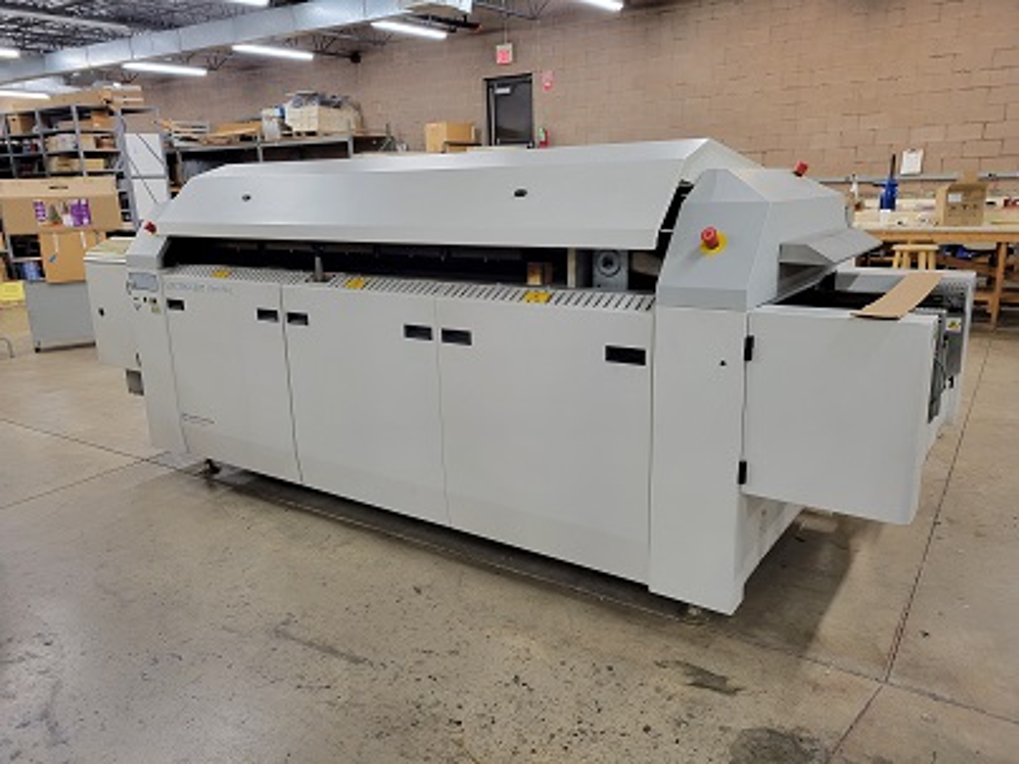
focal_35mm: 26
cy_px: 382
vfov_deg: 53.1
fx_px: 765
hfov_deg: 67.3
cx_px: 510
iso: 200
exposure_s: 1/60
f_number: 1.8
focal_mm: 5.4
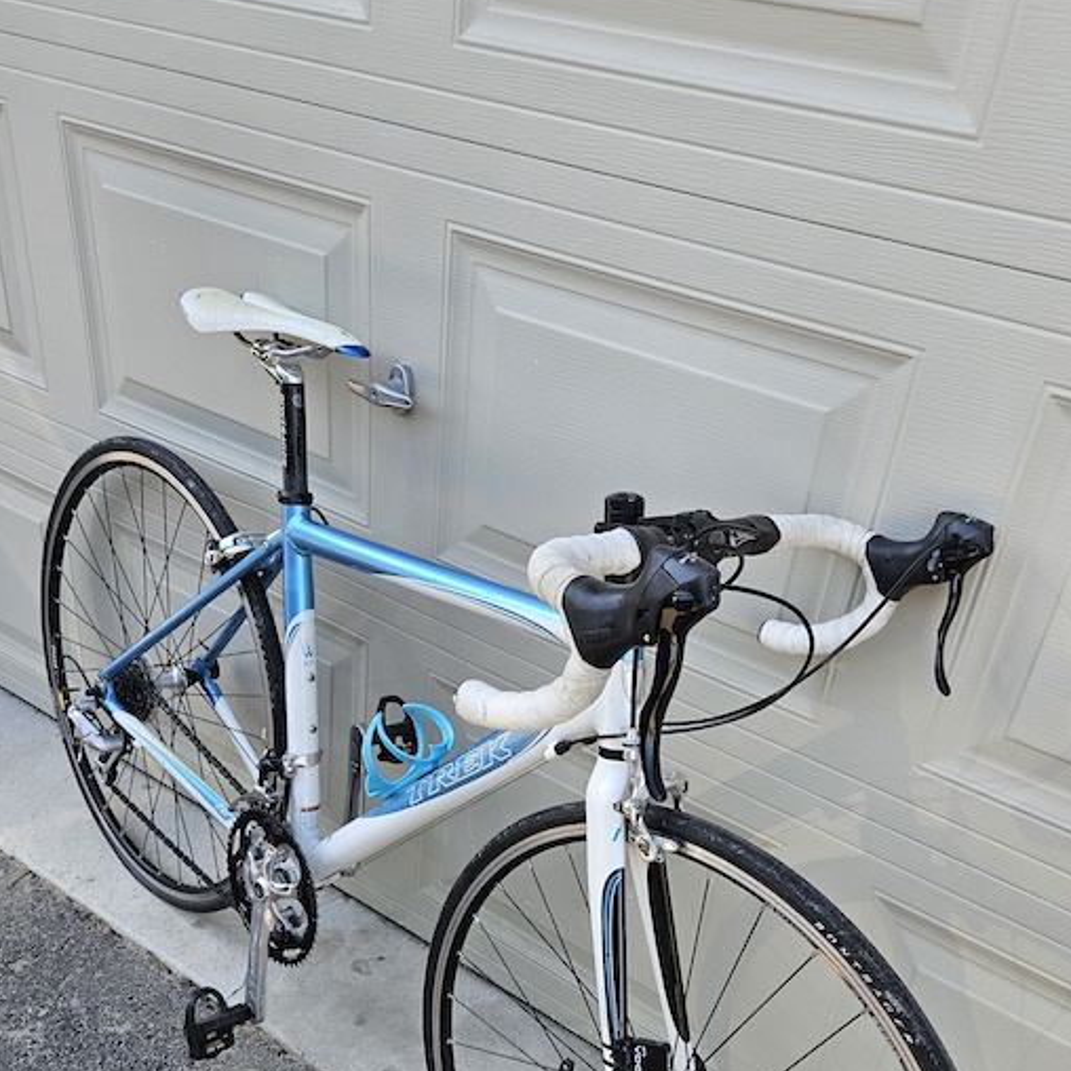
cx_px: 597
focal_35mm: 32
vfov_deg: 49.9
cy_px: 744
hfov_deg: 51.0
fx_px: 1120
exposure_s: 1/229
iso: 25
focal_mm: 5.4
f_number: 1.8
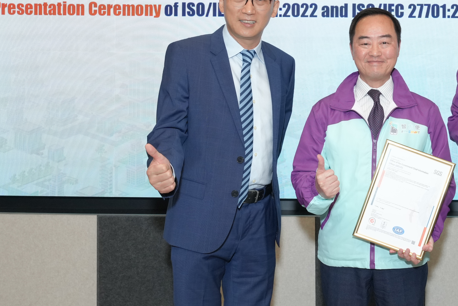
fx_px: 763
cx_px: 372
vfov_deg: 22.6
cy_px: 135
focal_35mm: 60
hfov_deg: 32.4
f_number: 5
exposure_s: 1/200
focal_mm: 24
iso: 1600
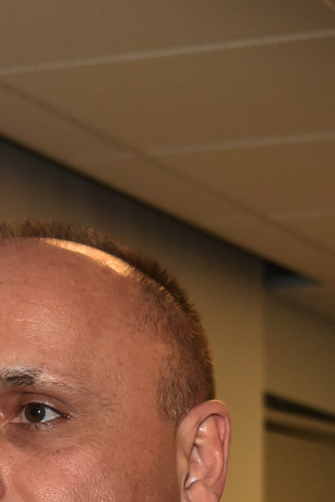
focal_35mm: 175
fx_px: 2443
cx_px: -53
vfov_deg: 11.5
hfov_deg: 7.8
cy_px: 601
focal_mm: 38
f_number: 5.6
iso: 2000
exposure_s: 1/200
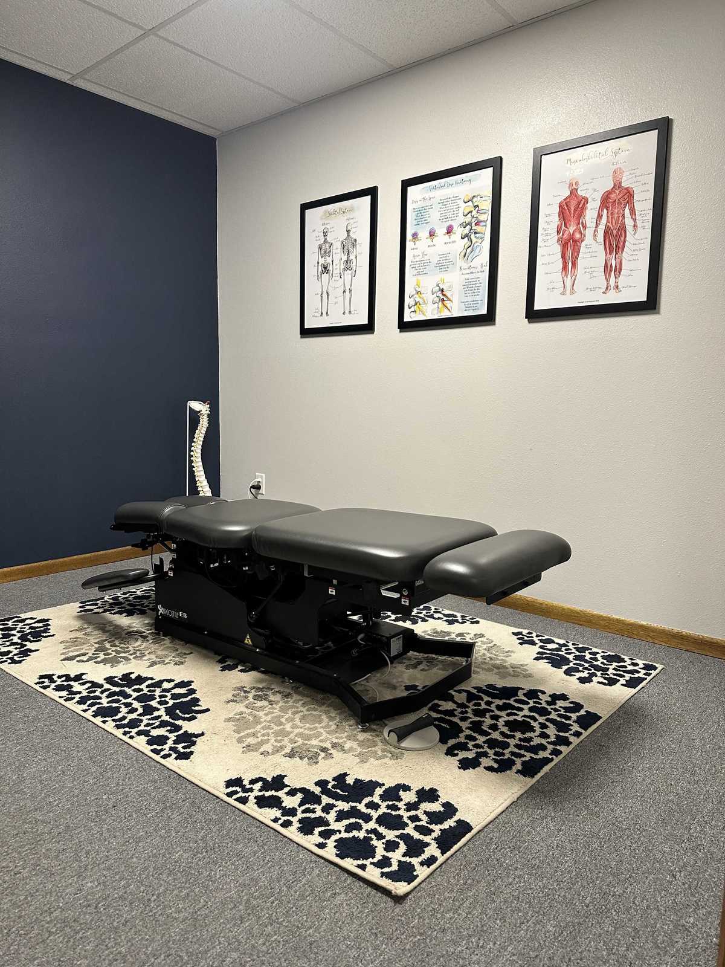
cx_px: 362
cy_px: 484
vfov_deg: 71.6
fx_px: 670
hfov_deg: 56.8
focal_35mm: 24
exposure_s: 1/60
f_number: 1.78
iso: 250
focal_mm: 6.86
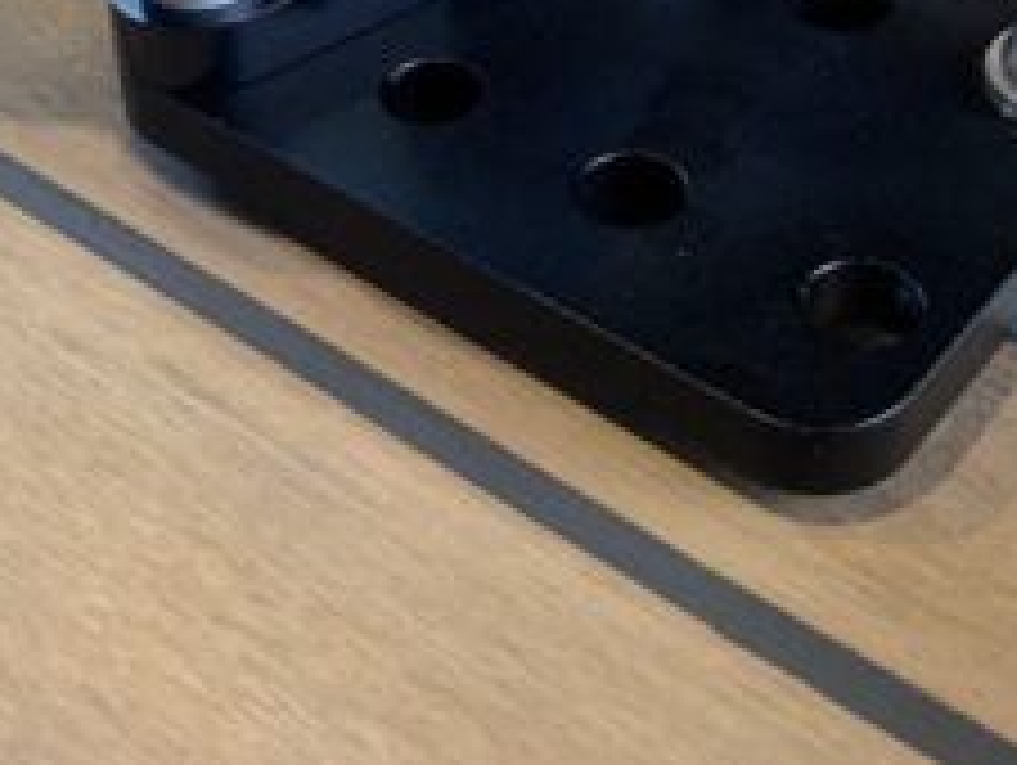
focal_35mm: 69
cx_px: 544
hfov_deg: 28.1
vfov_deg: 19.6
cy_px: -243
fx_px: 2029
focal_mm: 4.25
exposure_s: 1/41
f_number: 1.8
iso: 400
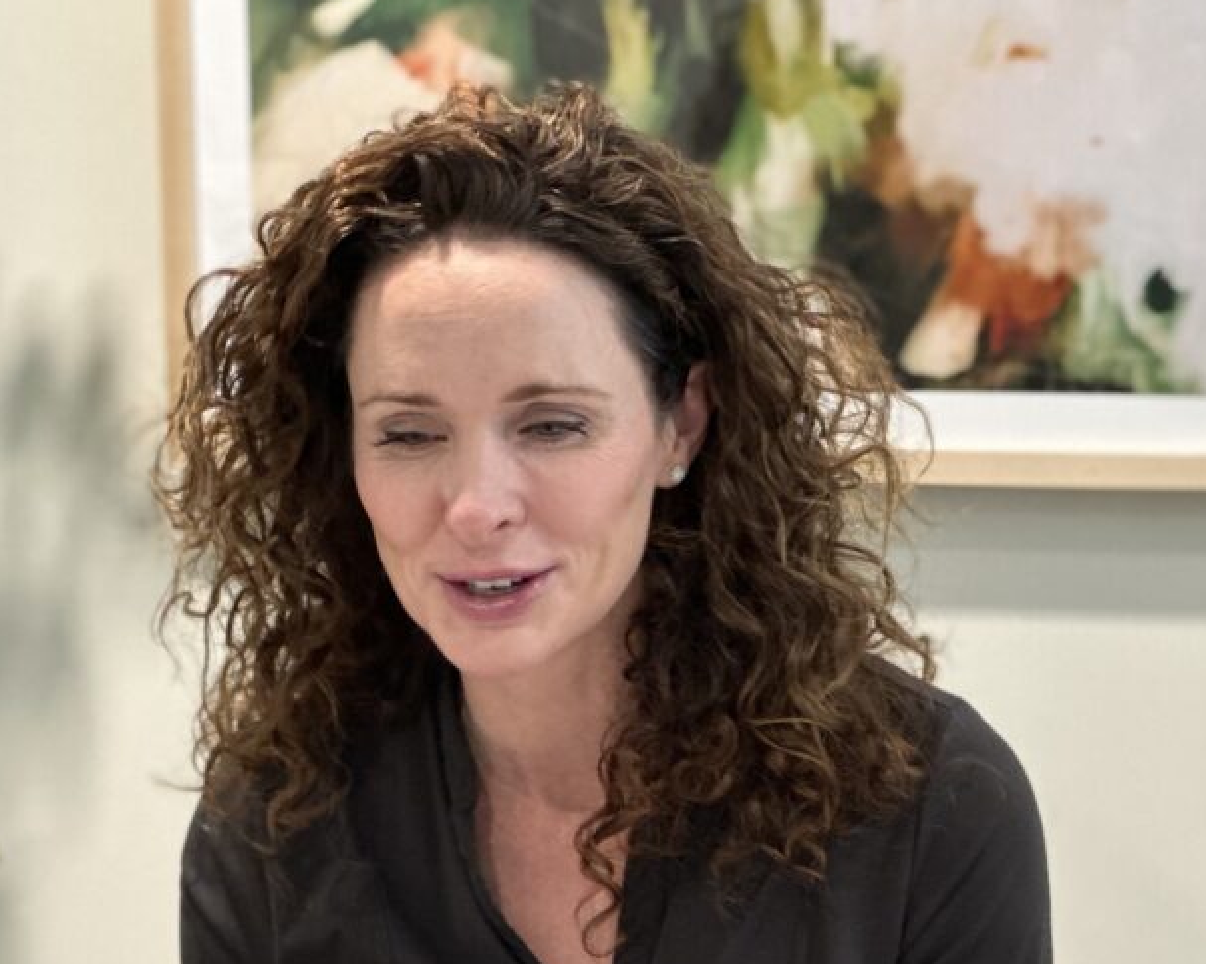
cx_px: 773
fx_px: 5173
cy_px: 777
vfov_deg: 10.6
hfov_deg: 13.3
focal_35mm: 145
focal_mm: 9
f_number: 2.8
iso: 250
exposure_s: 1/40
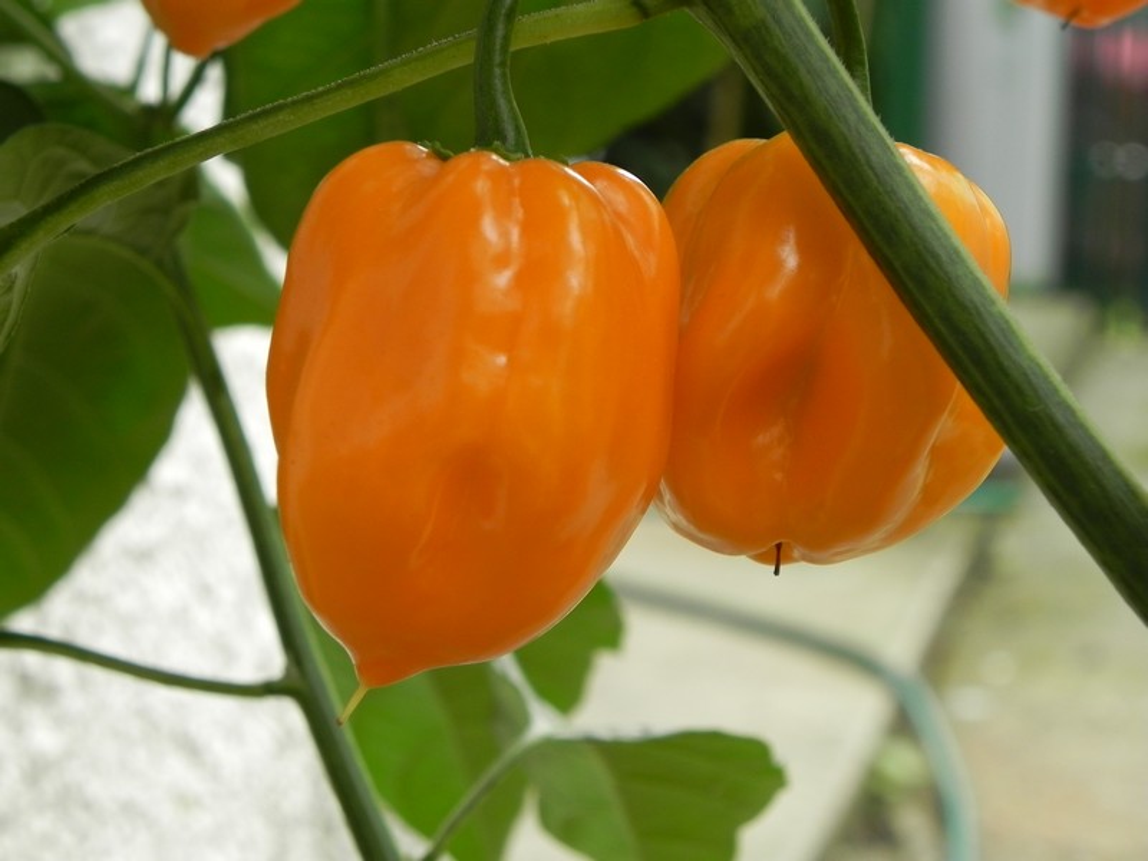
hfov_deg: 26.0
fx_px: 2487
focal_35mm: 75
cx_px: 574
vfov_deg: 19.6
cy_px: 430
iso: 160
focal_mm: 13.4
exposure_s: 1/111
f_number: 4
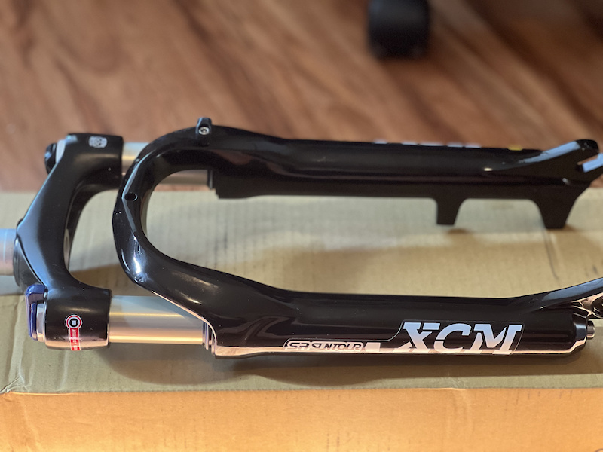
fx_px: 1341
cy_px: 226
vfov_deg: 19.1
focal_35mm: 77
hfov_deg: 25.3
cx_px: 302
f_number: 2.8
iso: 400
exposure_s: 1/40
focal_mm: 9
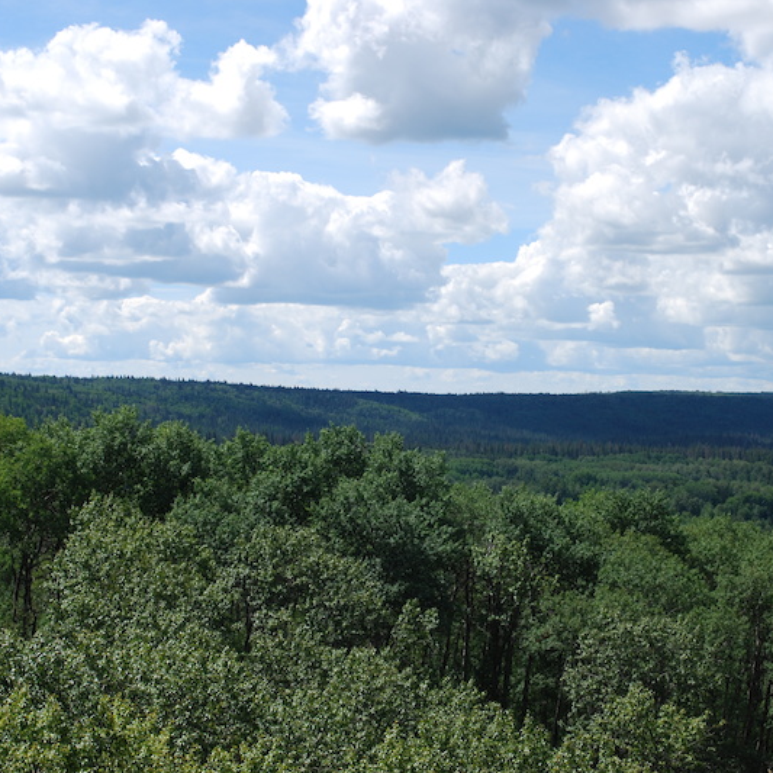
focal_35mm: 69
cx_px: 444
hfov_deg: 25.0
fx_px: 1743
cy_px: 387
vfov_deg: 25.0
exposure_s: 1/250
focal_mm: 36
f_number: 8
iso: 100
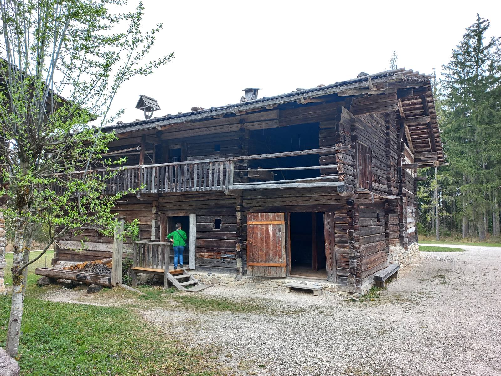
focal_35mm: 25
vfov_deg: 54.9
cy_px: 188
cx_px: 250
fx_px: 362
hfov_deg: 69.4
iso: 25
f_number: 1.8
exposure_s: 1/50
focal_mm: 4.6
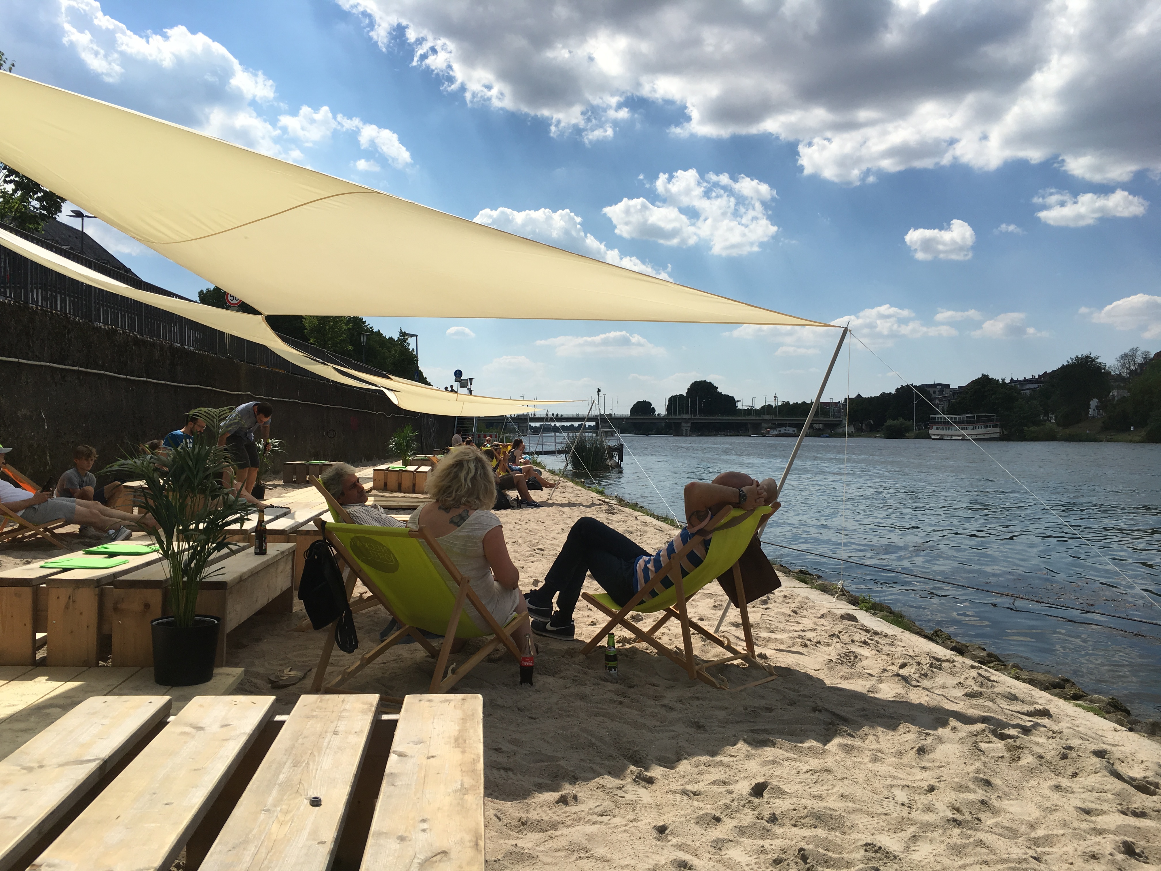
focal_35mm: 29
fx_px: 973
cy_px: 436
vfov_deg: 48.2
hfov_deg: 61.7
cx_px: 580
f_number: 2.2
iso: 25
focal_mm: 4.15
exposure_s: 1/2849
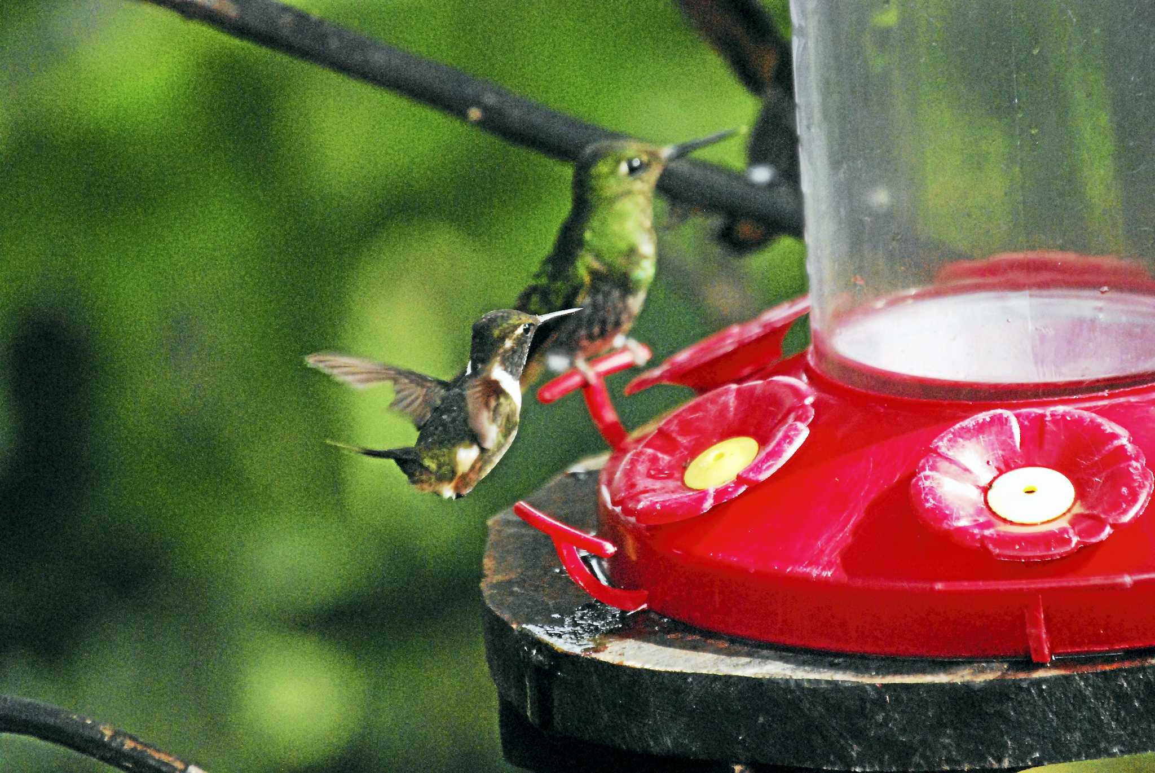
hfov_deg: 6.9
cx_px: 578
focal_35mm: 300
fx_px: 9634
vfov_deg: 4.6
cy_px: 386
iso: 3200
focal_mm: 200
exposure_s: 1/1250
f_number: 5.6
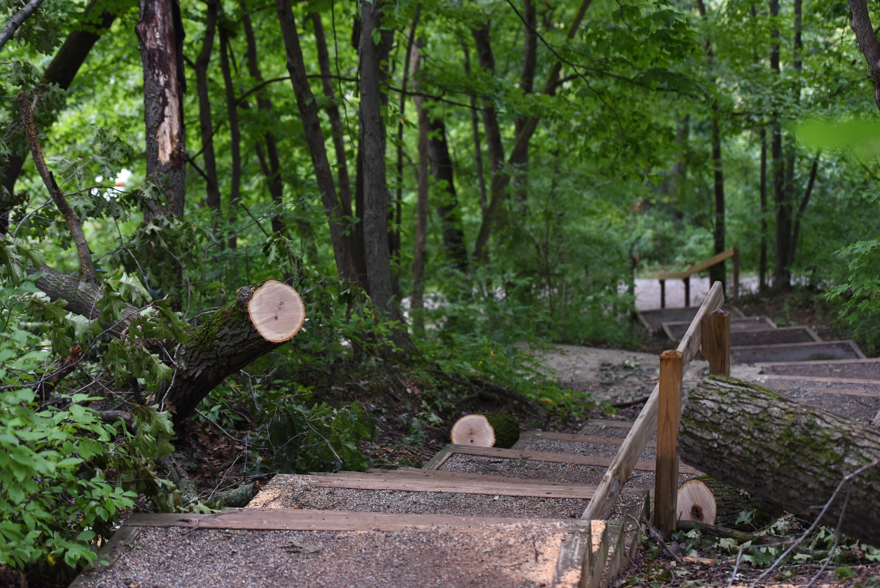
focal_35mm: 70
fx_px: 1712
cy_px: 294
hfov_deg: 28.8
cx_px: 440
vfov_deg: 19.5
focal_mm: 70
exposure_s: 1/125
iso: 800
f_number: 2.8
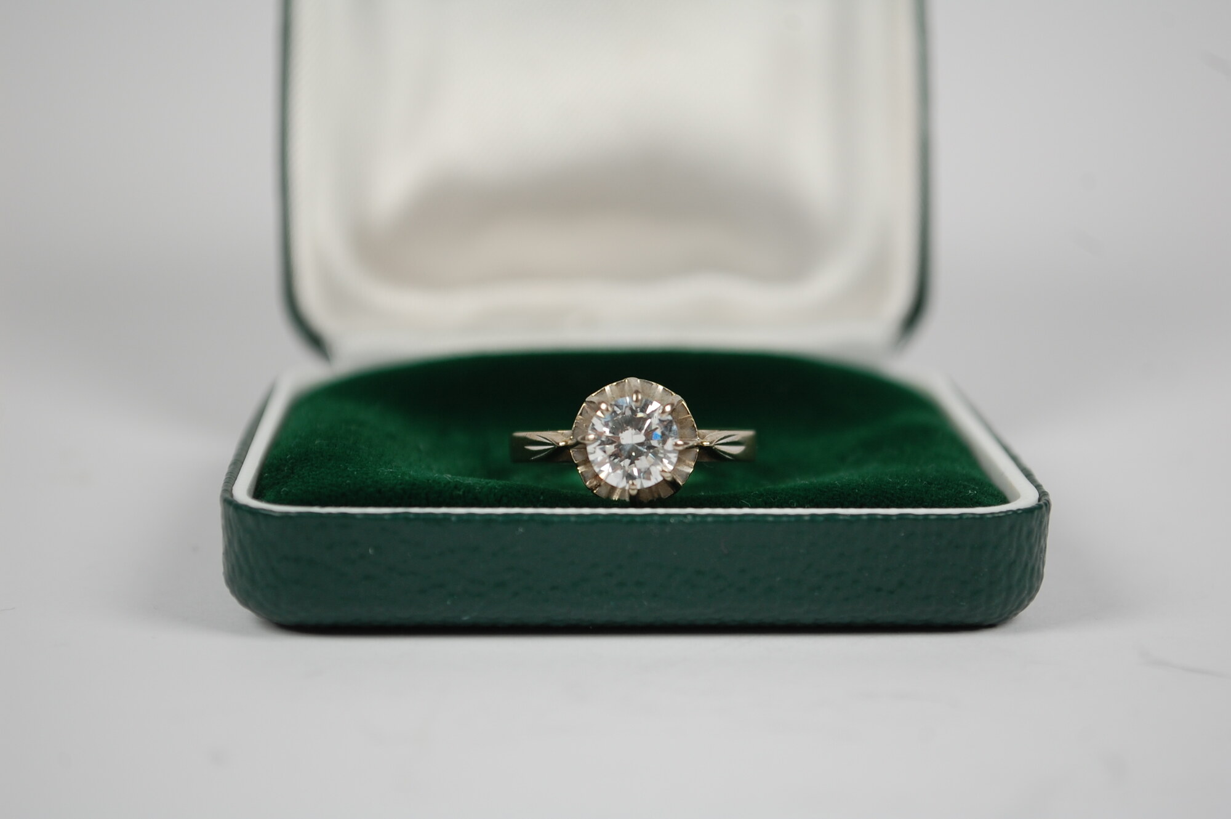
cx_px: 616
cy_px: 410
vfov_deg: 16.5
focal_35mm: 82
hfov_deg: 24.6
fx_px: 2819
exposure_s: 1/160
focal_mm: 55
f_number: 6.3
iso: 200
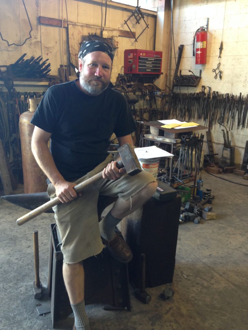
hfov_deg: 42.9
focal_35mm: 33
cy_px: 165
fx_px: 315
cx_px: 124
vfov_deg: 55.4
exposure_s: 1/20
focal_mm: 4.12
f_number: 2.4
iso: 100
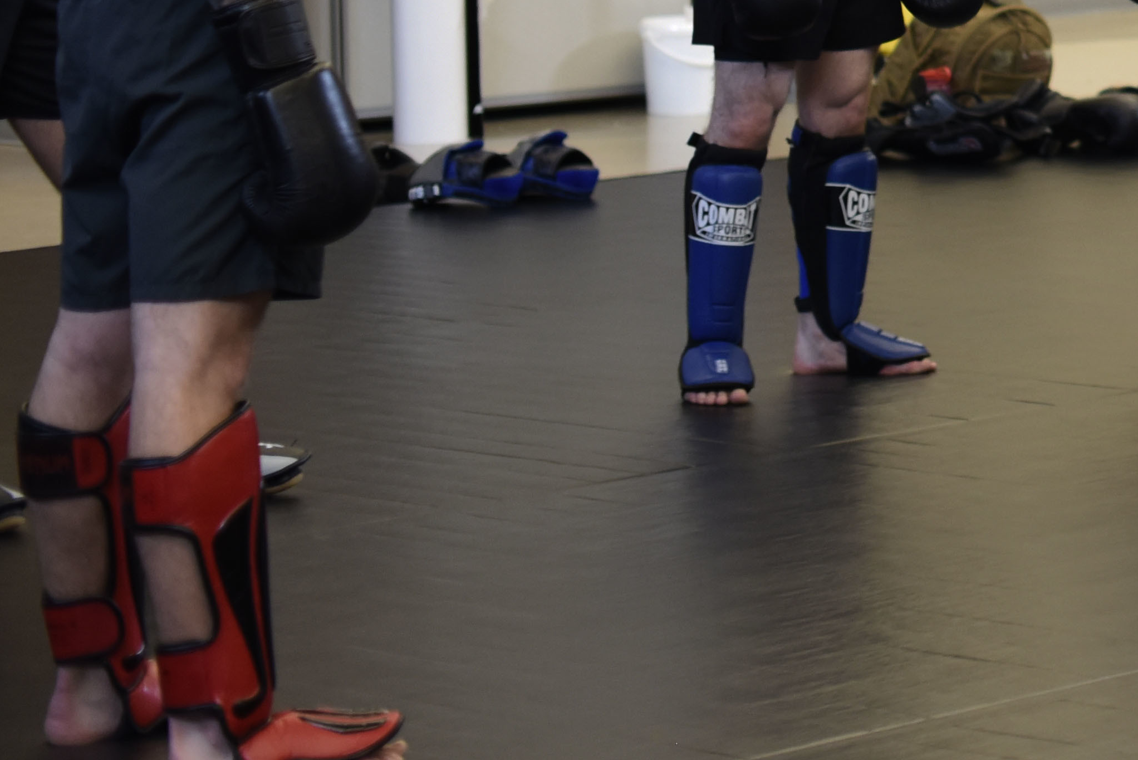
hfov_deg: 10.7
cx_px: 2022
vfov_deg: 7.5
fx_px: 5691
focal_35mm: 180
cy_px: -439
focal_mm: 50
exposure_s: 1/80
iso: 800
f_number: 2.5
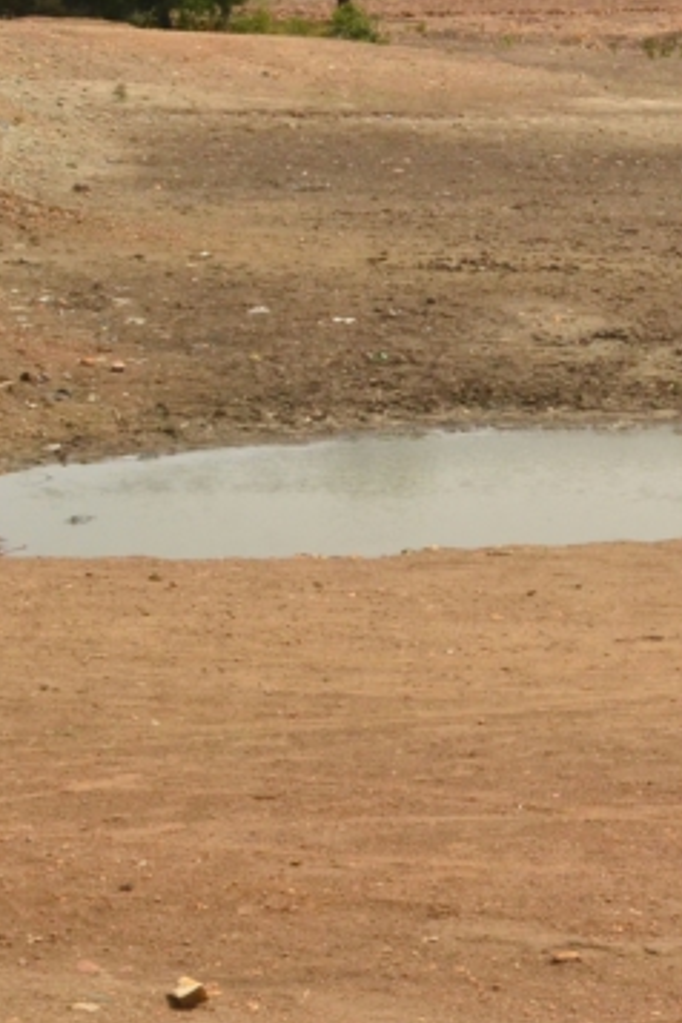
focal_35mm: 124
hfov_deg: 10.3
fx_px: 3536
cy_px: 421
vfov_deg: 16.5
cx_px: 1298
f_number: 14
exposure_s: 1/800
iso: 640
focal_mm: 29
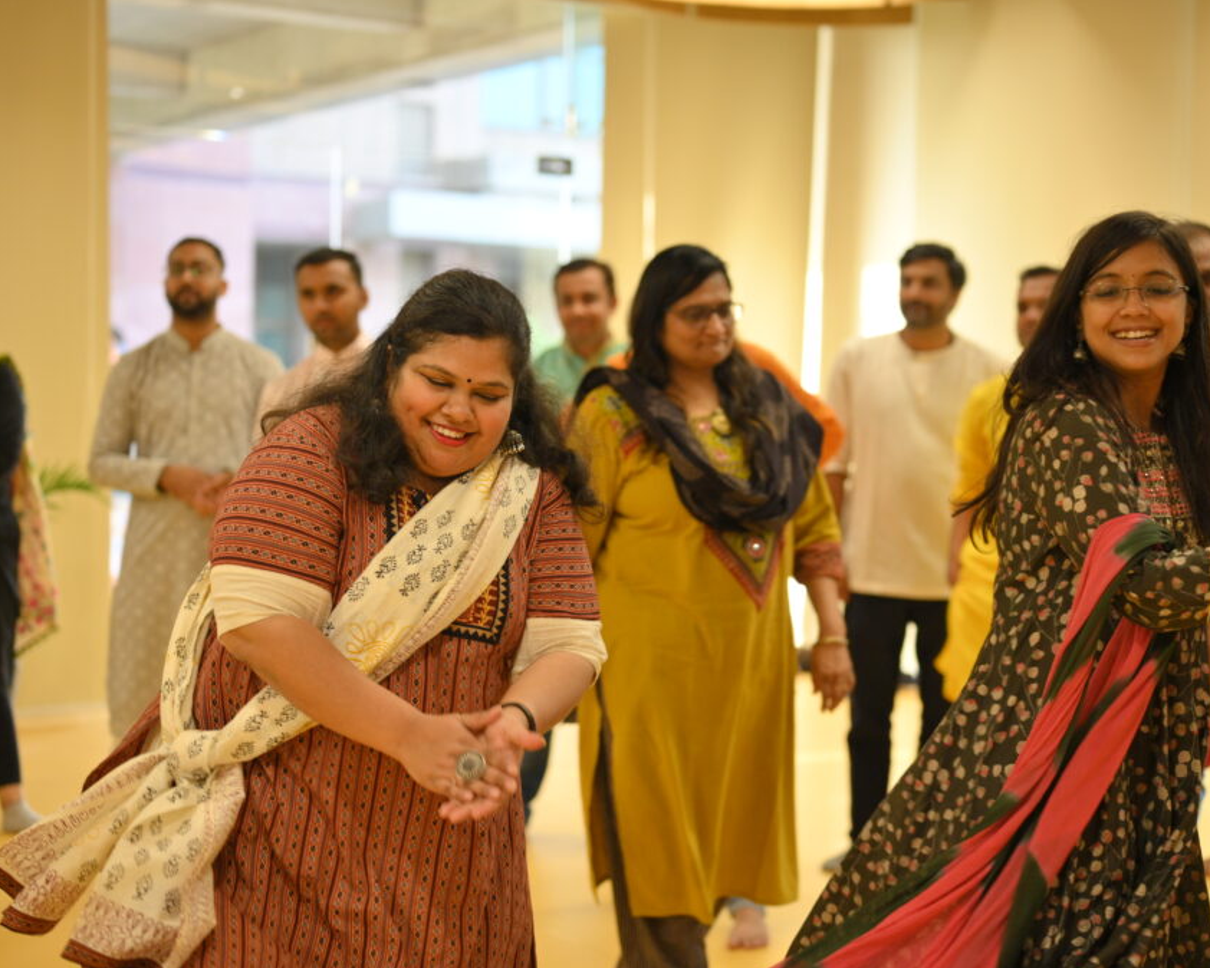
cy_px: 485
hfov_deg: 33.0
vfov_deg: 26.7
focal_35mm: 57
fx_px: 2042
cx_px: 639
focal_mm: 50
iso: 640
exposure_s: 1/320
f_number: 2.2
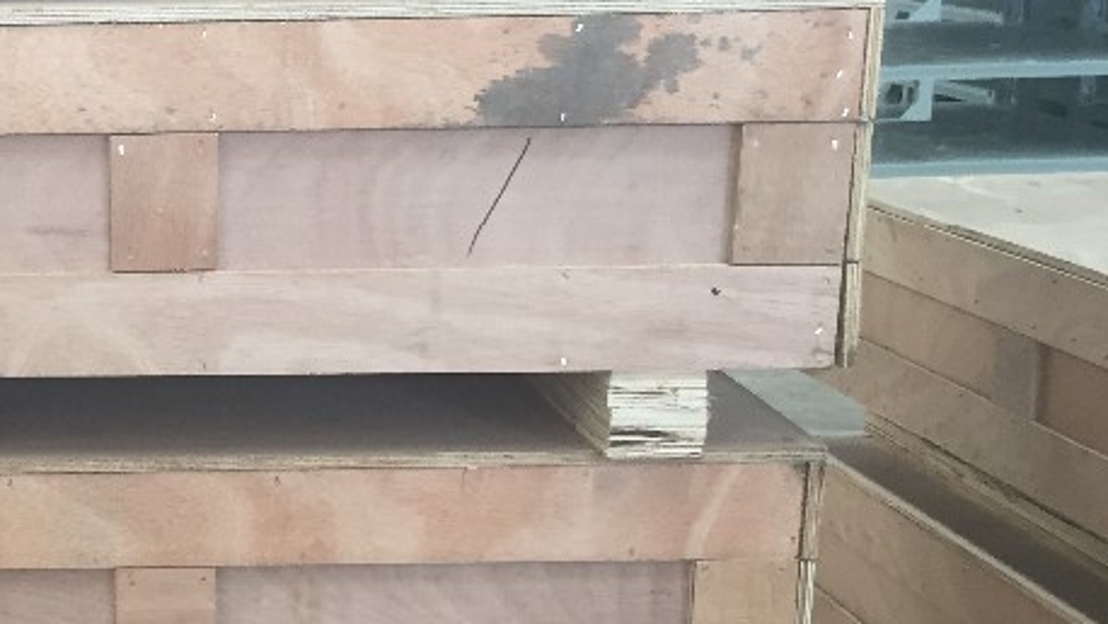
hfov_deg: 28.4
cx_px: -36
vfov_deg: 17.5
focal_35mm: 69
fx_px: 2028
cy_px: 375
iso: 50
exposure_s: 1/33
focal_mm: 4.15
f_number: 2.2
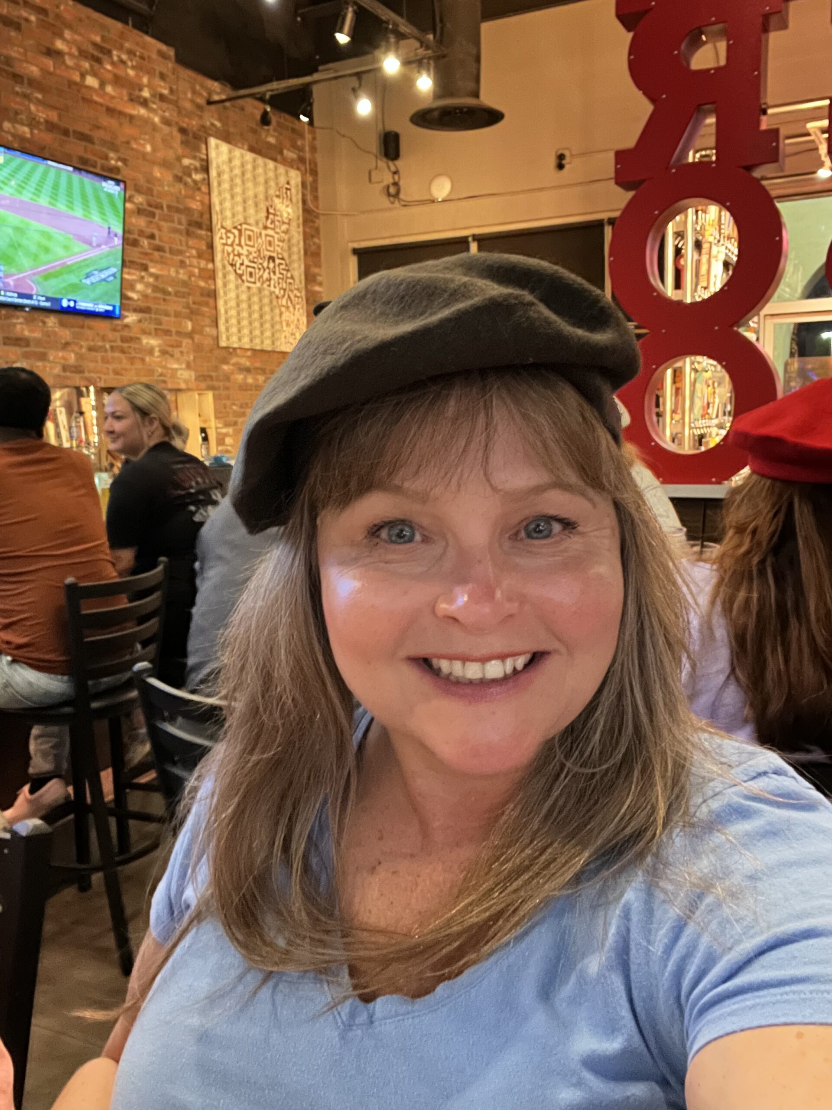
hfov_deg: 46.8
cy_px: 555
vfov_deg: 60.0
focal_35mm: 30
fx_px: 961
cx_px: 416
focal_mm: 2.71
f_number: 2.2
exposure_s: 1/15
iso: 1600
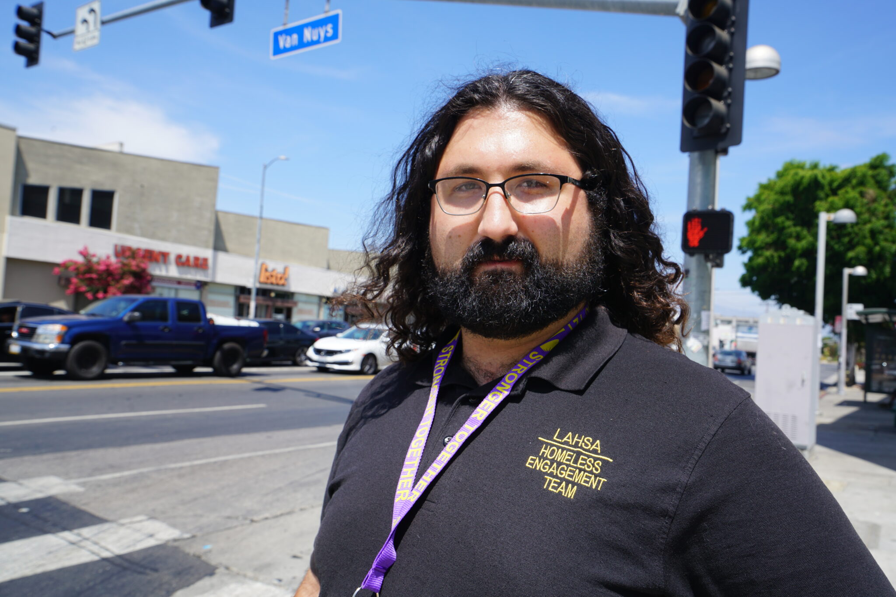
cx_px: 448
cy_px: 298
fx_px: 722
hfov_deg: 63.7
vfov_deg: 45.0
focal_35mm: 29
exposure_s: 1/125
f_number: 9
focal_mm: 29
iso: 100
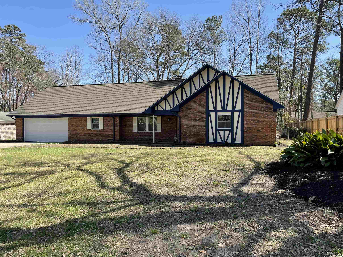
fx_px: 258
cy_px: 128
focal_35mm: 26
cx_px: 172
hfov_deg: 67.3
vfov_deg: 53.1
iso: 32
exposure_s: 1/1383
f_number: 1.6
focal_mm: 4.2
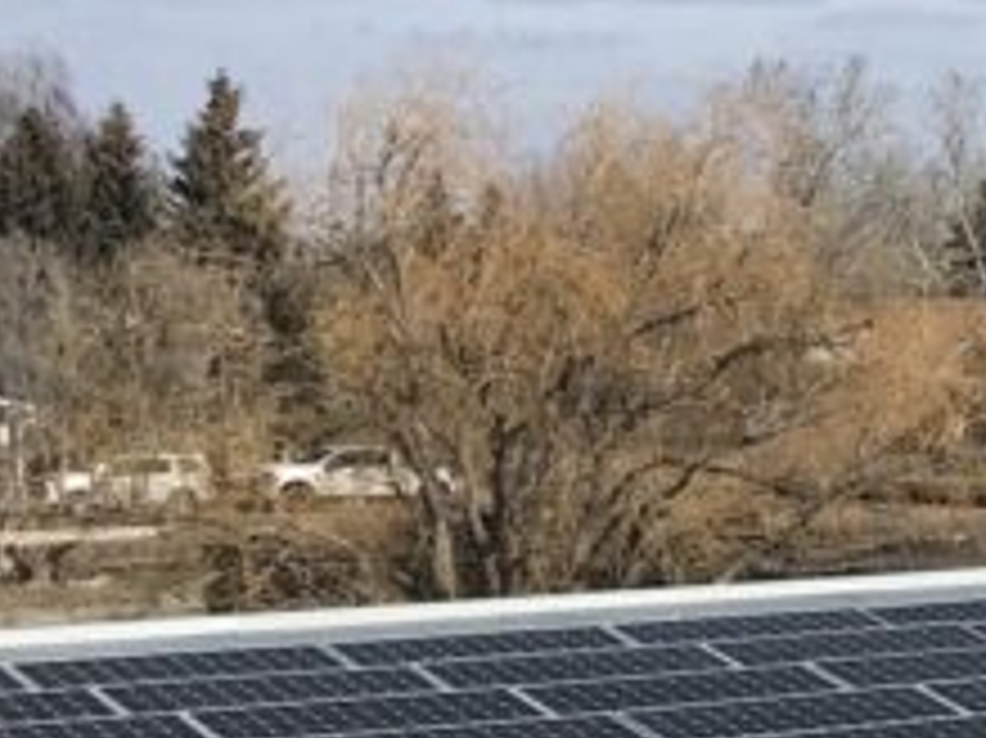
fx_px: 3729
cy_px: 356
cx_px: 1967
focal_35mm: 131
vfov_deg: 11.3
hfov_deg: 13.1
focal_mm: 3.99
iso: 20
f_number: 1.8
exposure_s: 1/4566
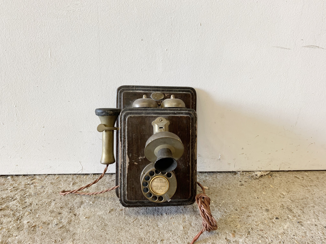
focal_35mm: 26
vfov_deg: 53.1
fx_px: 245
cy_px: 122
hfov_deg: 67.3
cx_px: 163
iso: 80
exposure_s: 1/50
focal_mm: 4.25
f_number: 1.8
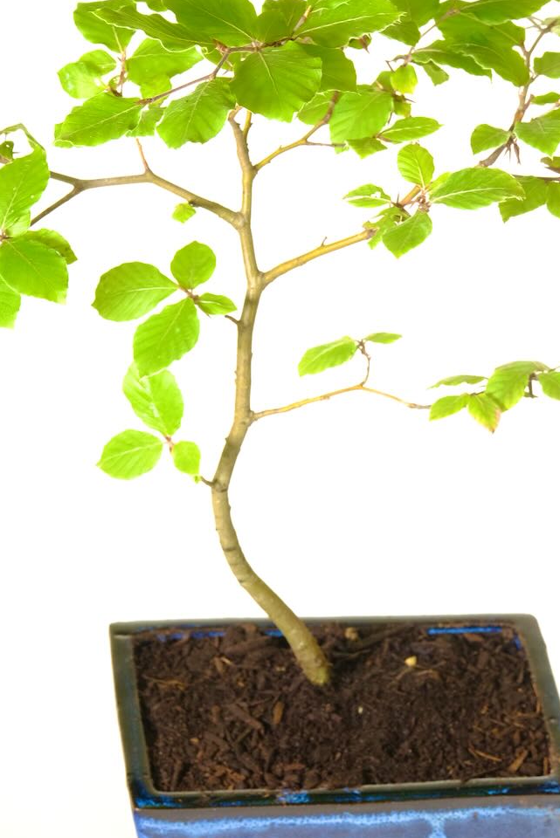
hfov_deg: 8.0
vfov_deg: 11.9
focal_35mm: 172
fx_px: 4009
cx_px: 330
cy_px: 375
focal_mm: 86
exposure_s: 1/13
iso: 1600
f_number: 11
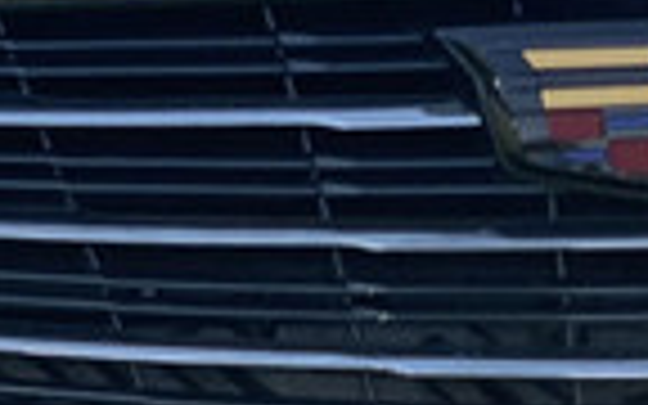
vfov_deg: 3.2
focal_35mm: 407
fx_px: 7188
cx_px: 187
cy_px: 310
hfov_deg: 5.2
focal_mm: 6
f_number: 2.4
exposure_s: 1/198
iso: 16
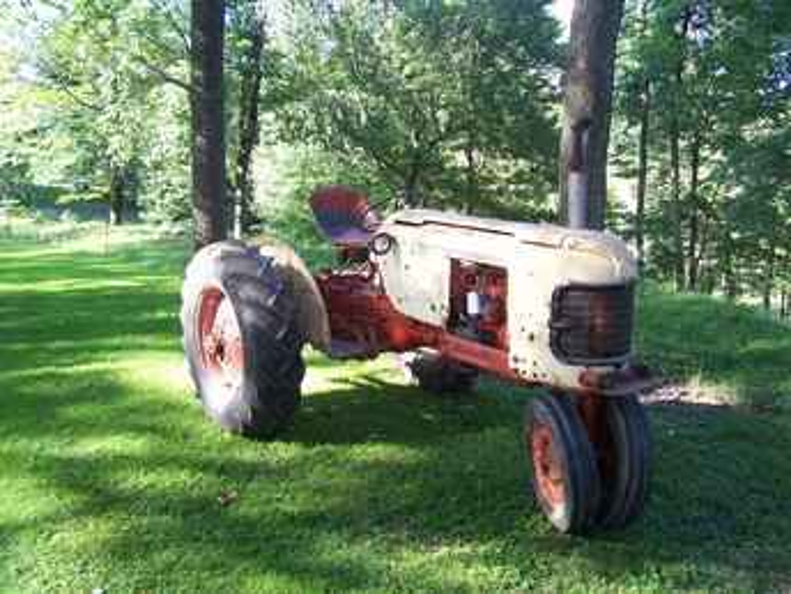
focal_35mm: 34
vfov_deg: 41.8
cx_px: 396
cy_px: 297
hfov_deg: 54.0
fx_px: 777
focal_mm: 5.6
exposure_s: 1/60
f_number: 2.7
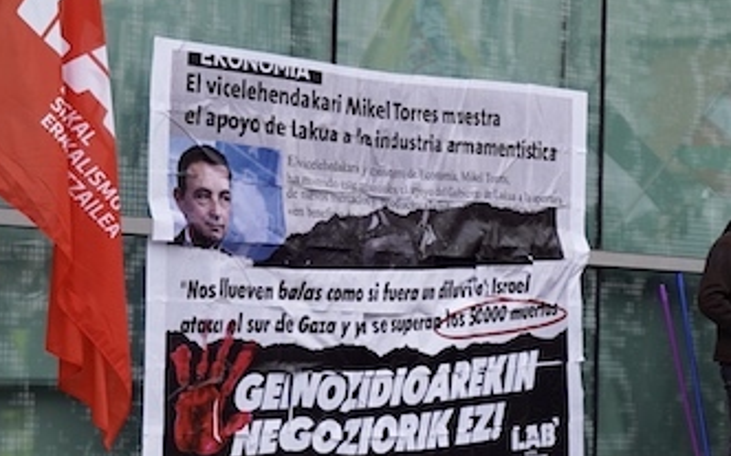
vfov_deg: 7.4
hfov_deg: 11.3
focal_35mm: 177
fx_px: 3524
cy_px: 216
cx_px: 1149
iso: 200
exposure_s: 1/400
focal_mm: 48
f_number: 4
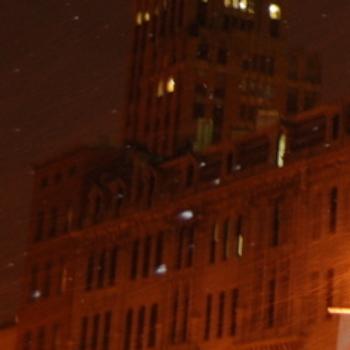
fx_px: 1338
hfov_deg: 13.5
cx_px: 610
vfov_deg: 14.5
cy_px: -39
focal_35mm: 117
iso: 400
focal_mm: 24
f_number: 4
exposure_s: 1/3
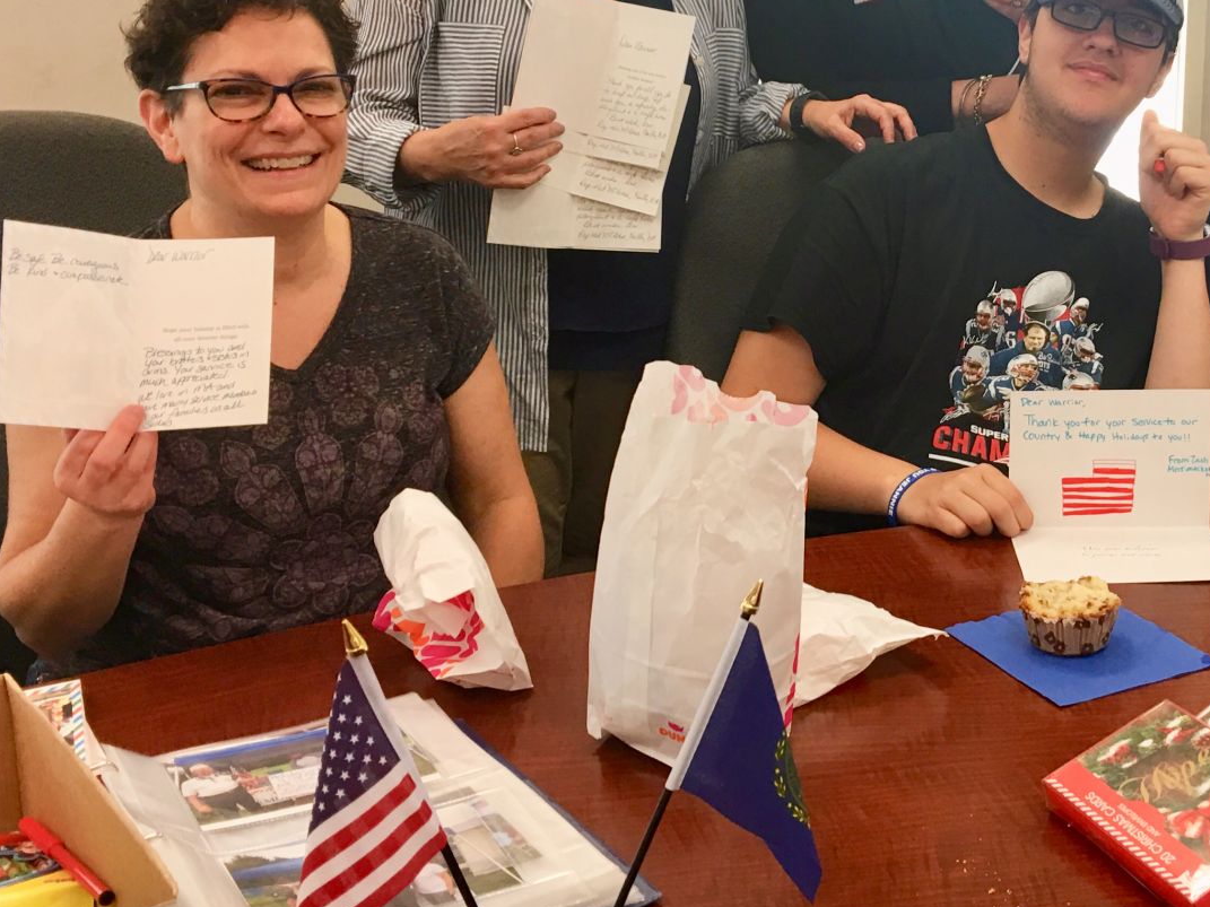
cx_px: 883
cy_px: 298
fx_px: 1817
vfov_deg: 27.8
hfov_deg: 36.1
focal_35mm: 52
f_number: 2.2
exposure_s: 1/15
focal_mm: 4.15
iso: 25
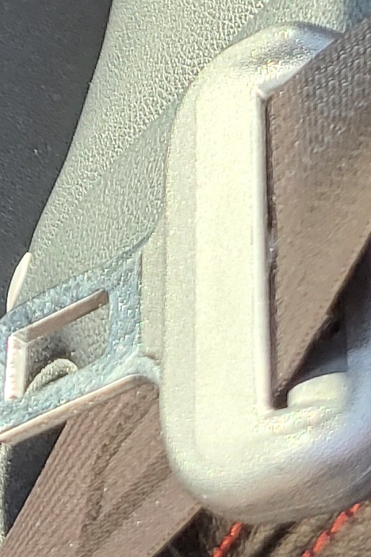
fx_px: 2380
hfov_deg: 7.7
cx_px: -781
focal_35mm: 154
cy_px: -531
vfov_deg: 12.0
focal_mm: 5.4
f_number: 1.8
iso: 160
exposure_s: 1/40
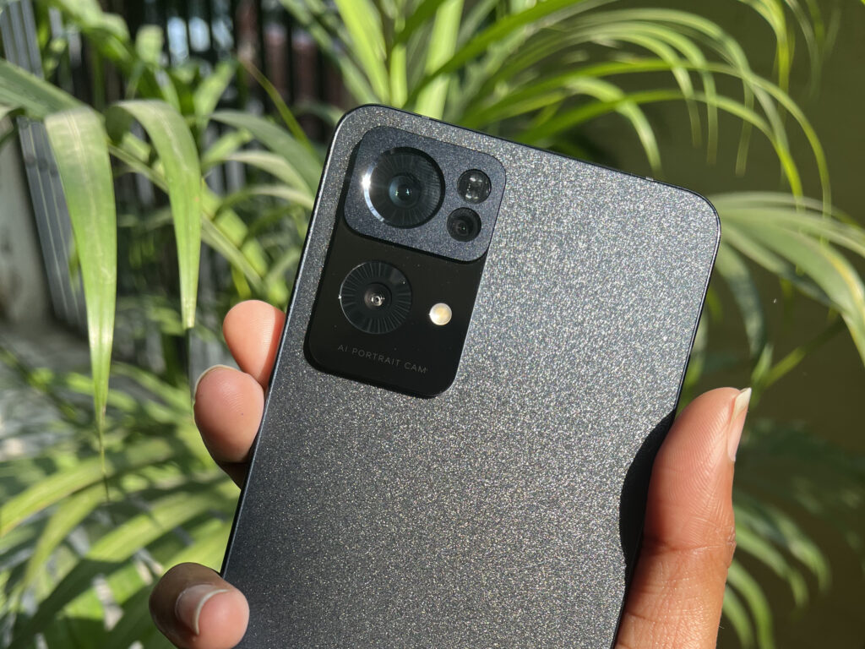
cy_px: 324
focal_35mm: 26
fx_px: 650
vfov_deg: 53.1
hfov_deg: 67.3
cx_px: 432
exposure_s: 1/415
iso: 50
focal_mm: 5.1
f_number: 1.6
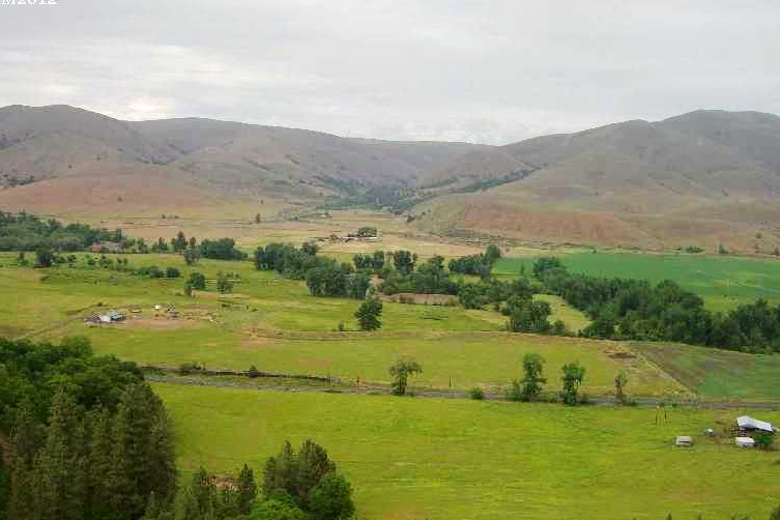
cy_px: 299
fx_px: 910
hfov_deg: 46.4
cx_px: 382
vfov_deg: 31.8
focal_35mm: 42
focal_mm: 7.9
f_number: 5.6
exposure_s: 1/200
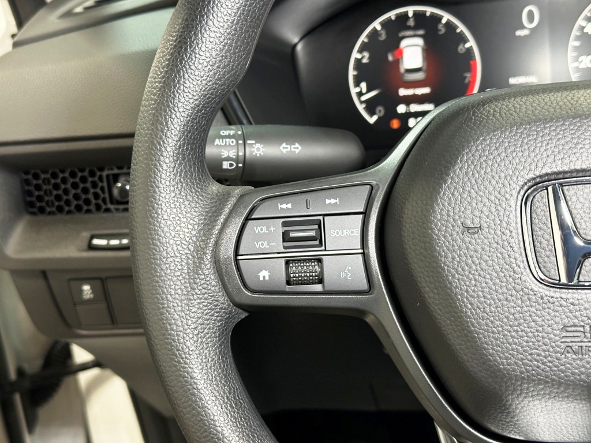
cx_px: 296
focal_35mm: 48
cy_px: 222
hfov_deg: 39.7
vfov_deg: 30.3
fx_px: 820
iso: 500
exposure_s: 1/30
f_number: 1.78
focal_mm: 6.86
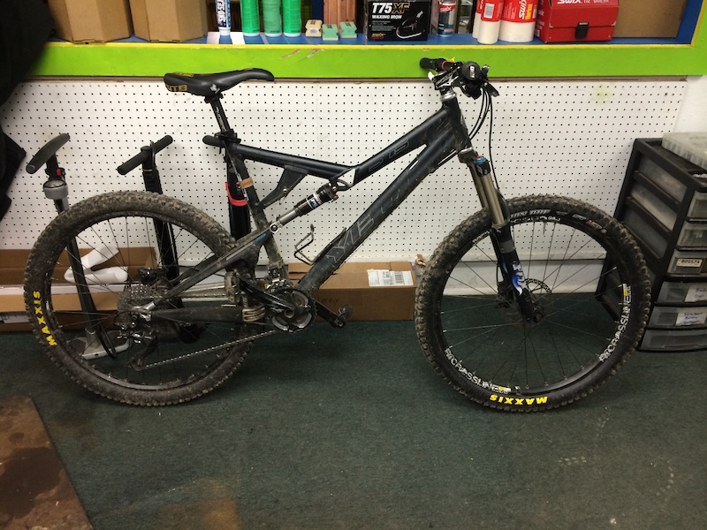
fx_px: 613
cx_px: 354
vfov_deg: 46.8
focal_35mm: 30
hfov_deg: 60.0
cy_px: 265
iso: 125
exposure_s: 1/30
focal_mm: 4.12
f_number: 2.2
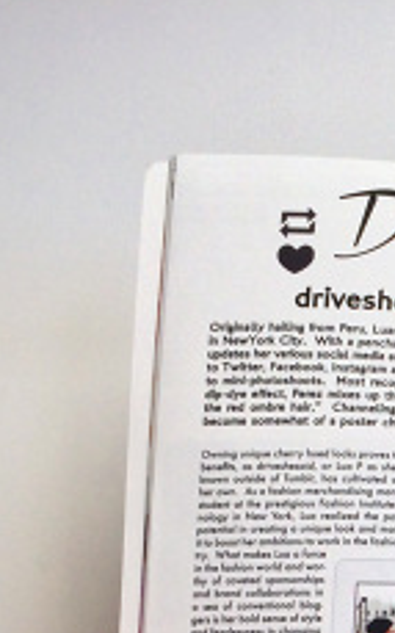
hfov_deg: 12.8
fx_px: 1603
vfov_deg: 21.3
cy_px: 677
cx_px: 693
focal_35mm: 93
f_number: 2.2
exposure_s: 1/394
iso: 32
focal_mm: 4.12
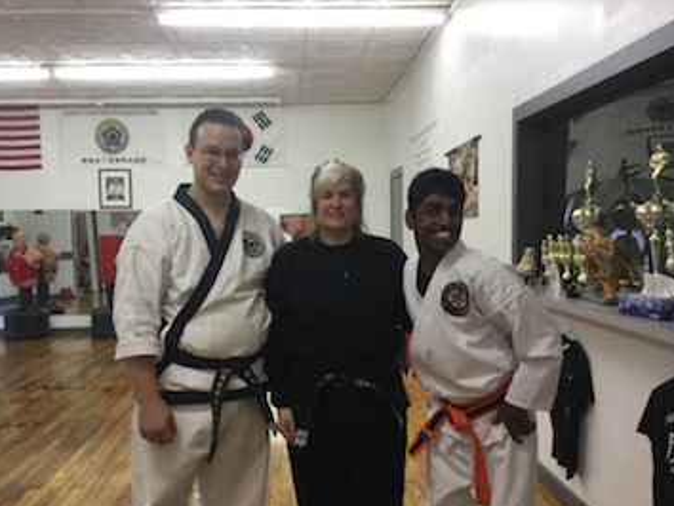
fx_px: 682
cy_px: 282
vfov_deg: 40.7
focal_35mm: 35
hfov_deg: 52.6
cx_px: 314
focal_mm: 3.3
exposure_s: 1/30
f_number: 2.4
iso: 80
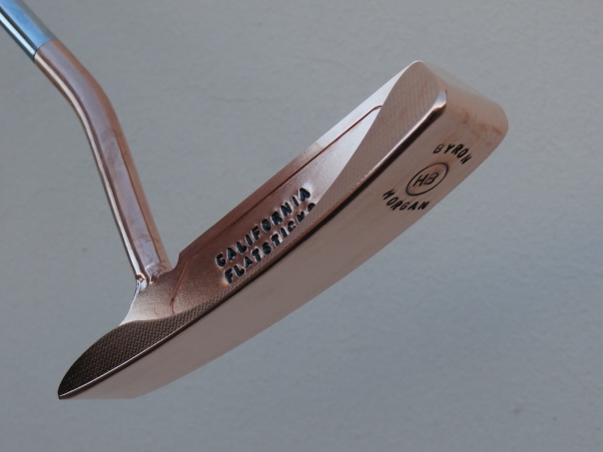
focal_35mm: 71
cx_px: 286
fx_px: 1237
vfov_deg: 20.7
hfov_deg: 27.4
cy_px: 226
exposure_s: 1/160
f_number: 4.3
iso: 100
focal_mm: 11.86
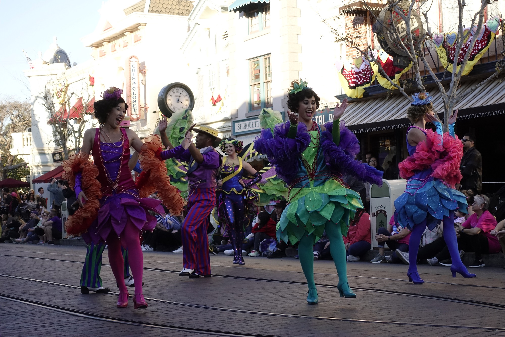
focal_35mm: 70
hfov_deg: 28.8
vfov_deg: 19.5
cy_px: 168
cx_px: 252
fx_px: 982
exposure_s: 1/1600
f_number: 2.8
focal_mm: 25.7
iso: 640
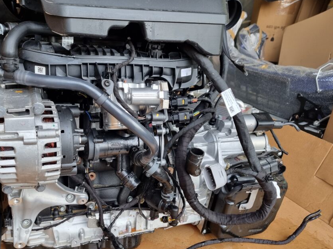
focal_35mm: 32
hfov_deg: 56.4
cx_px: 134
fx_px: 308
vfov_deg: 43.9
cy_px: 151
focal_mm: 5.4
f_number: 1.8
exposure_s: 1/100
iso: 80
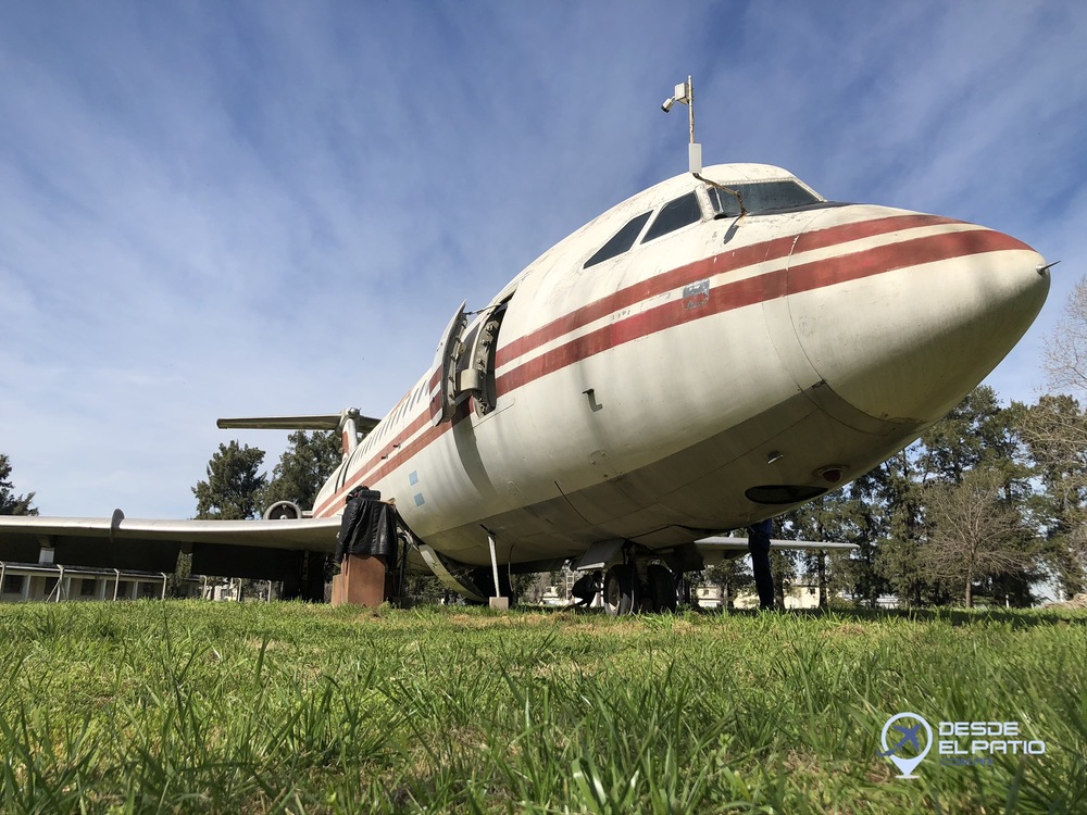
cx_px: 544
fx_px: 879
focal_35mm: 28
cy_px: 408
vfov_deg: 49.7
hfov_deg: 63.4
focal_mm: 3.99
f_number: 1.8
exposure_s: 1/2825
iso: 20
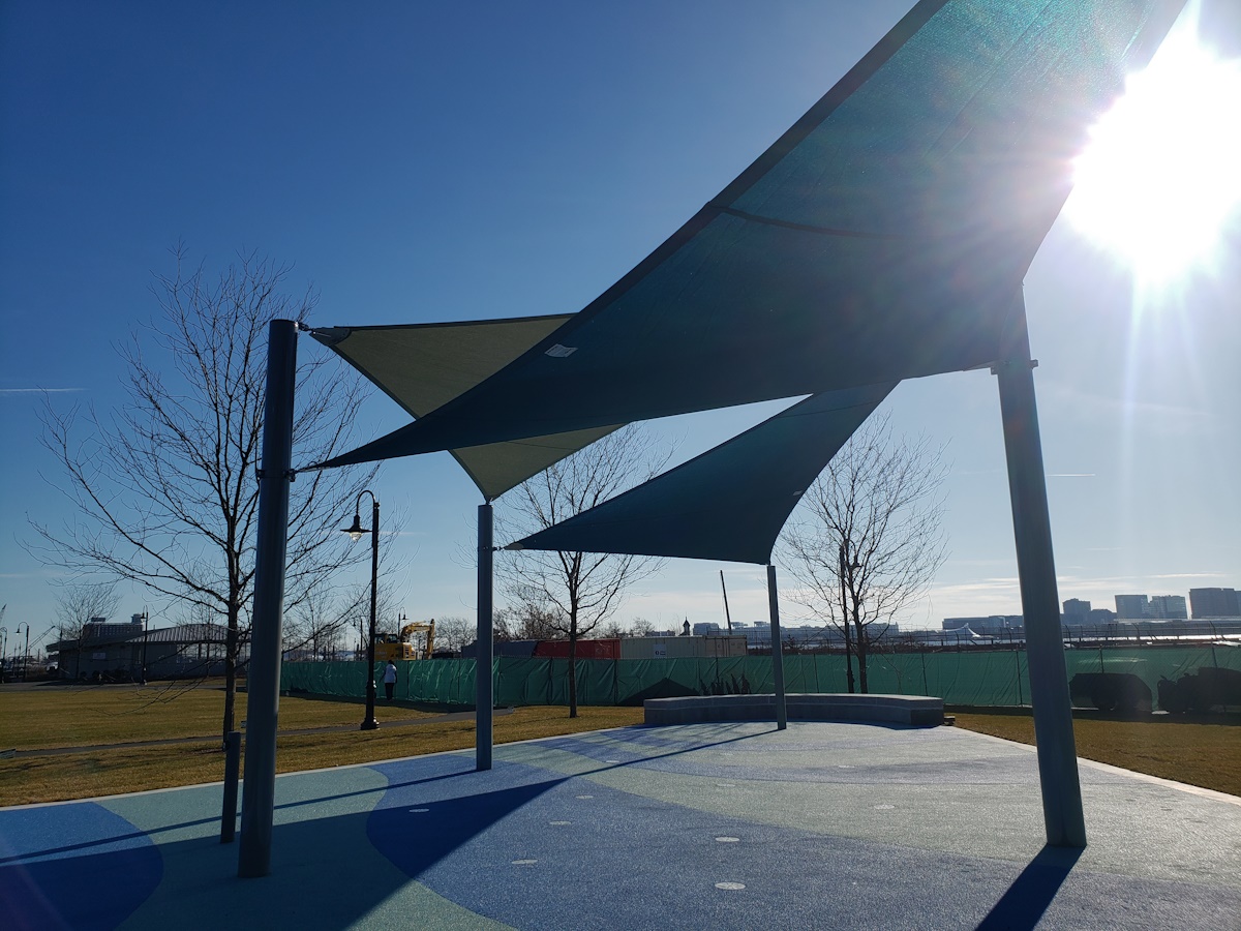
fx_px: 932
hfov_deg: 67.3
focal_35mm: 26
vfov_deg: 53.1
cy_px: 466
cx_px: 620
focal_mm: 4.3
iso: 50
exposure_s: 1/2781
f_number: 2.4
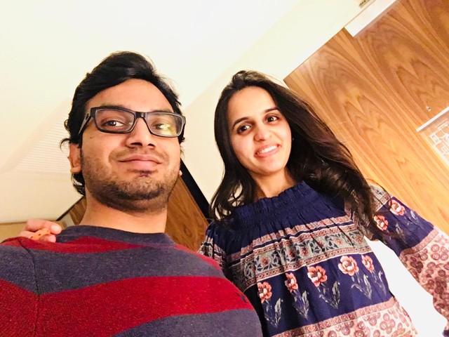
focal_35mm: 31
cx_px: 224
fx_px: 402
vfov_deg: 45.4
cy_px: 168
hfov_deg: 58.4
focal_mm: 2.65
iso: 500
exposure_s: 1/15
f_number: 2.2
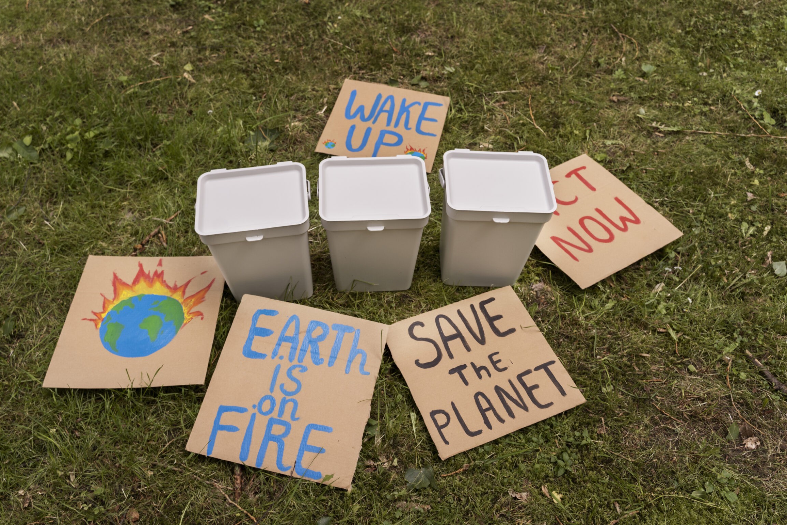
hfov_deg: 60.3
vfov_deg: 42.3
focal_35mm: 31
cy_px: 260
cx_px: 387
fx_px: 678
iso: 320
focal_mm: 28
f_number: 5
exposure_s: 1/320
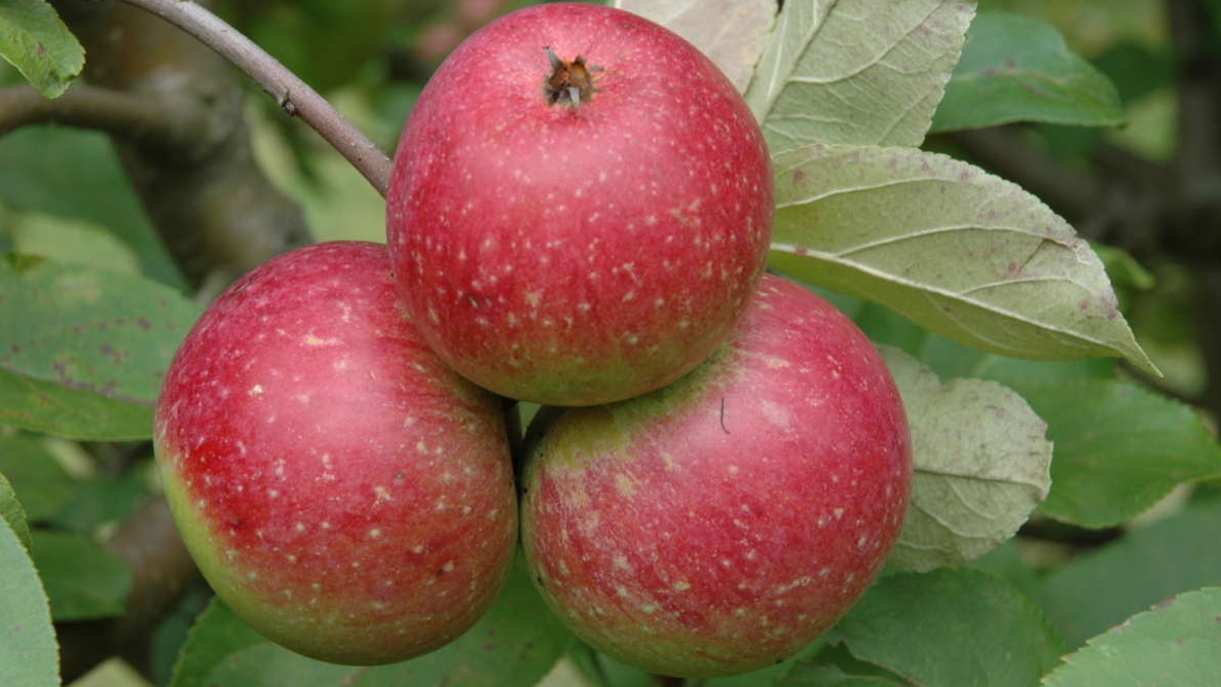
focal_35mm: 111
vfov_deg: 10.9
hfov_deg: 19.3
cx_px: 616
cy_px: 357
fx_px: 3593
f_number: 11
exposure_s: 1/80
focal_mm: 70
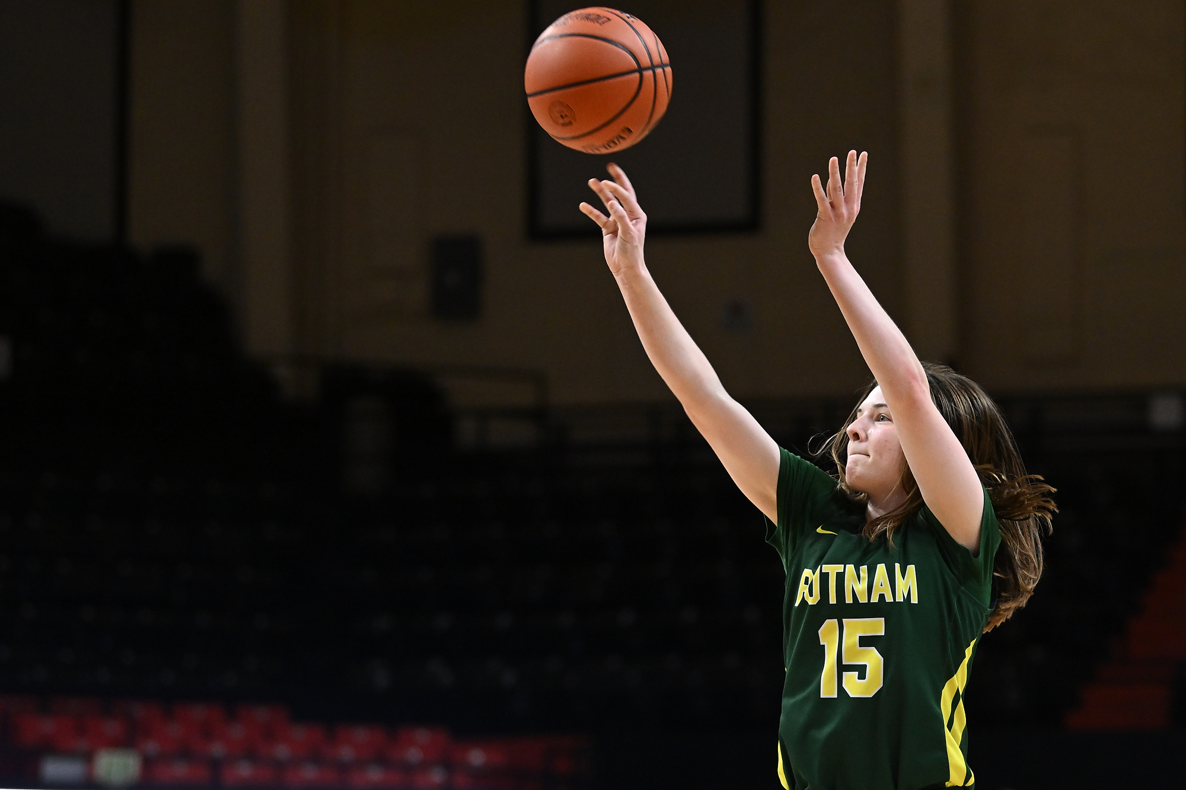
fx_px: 3294
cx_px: 593
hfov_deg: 20.4
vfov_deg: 13.7
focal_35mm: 100
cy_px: 395
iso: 2500
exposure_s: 1/1250
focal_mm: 100
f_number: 2.8
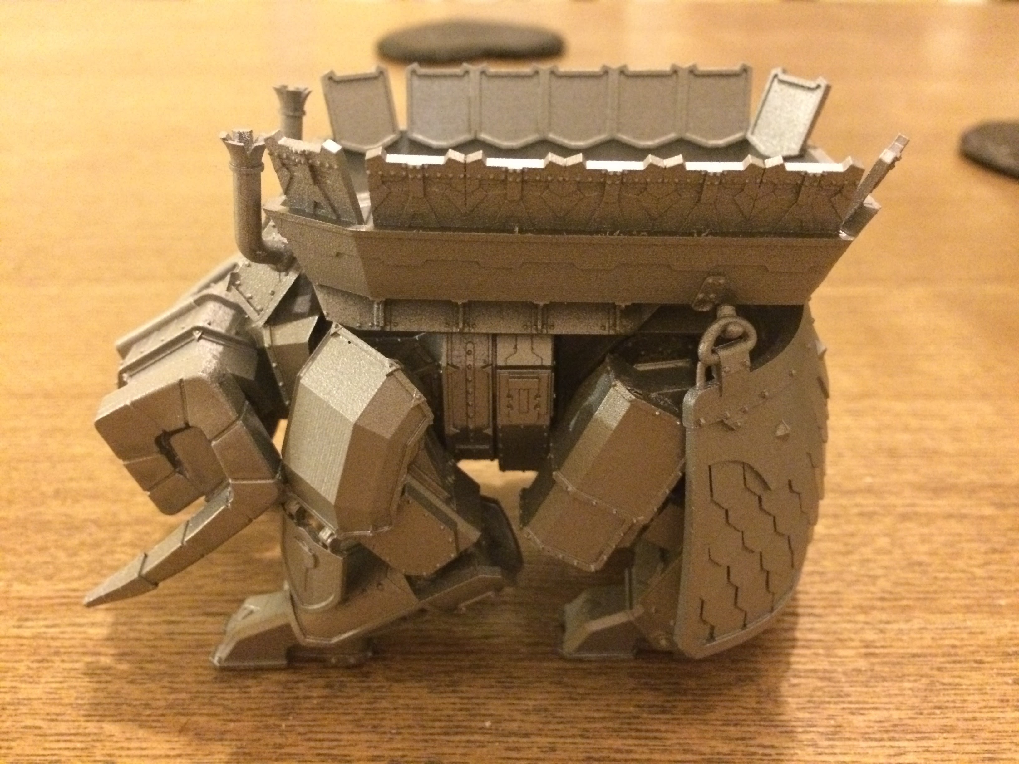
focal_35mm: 29
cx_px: 510
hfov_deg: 61.7
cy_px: 382
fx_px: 854
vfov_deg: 48.2
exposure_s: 1/17
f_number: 2.2
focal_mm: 4.15
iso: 1600
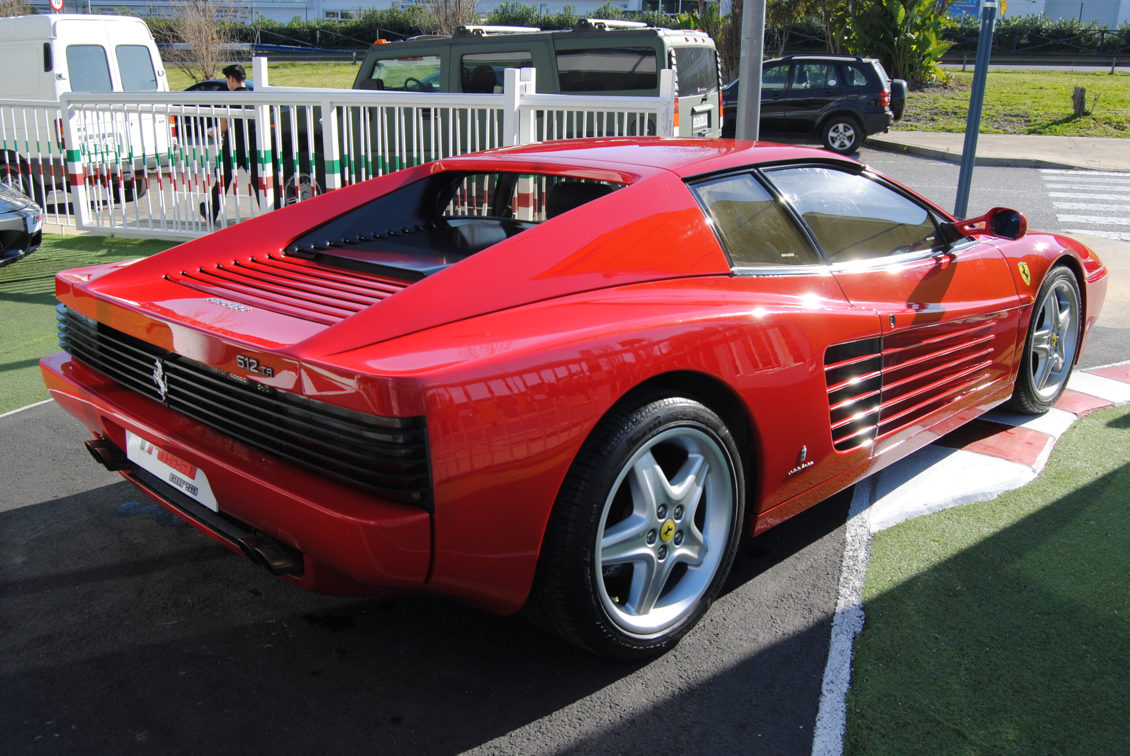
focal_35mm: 33
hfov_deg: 57.2
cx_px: 565
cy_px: 378
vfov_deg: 40.1
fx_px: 1037
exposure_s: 1/200
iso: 100
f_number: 7.1
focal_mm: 22
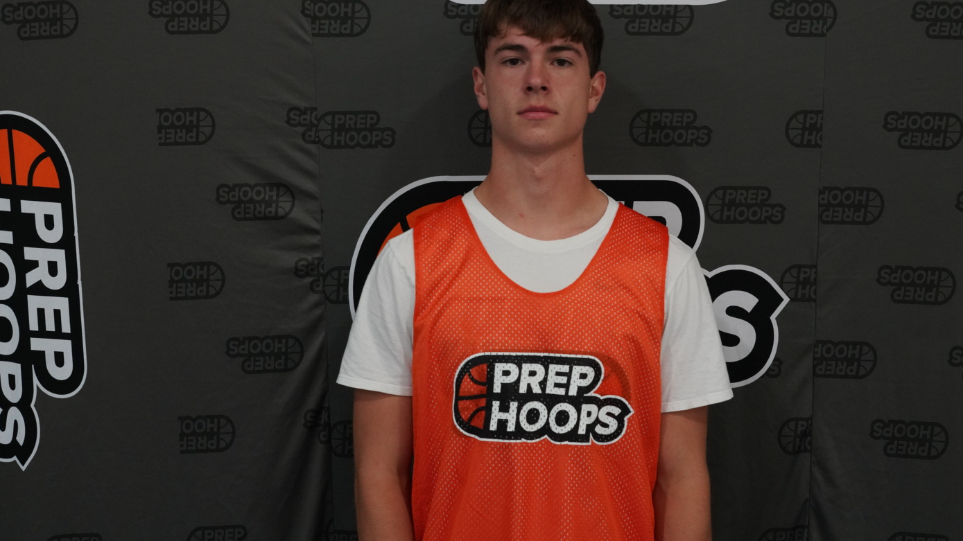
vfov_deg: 19.6
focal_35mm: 61
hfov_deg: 34.3
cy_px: 168
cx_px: 559
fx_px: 1557
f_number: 7.1
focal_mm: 50
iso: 5000
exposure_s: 1/125
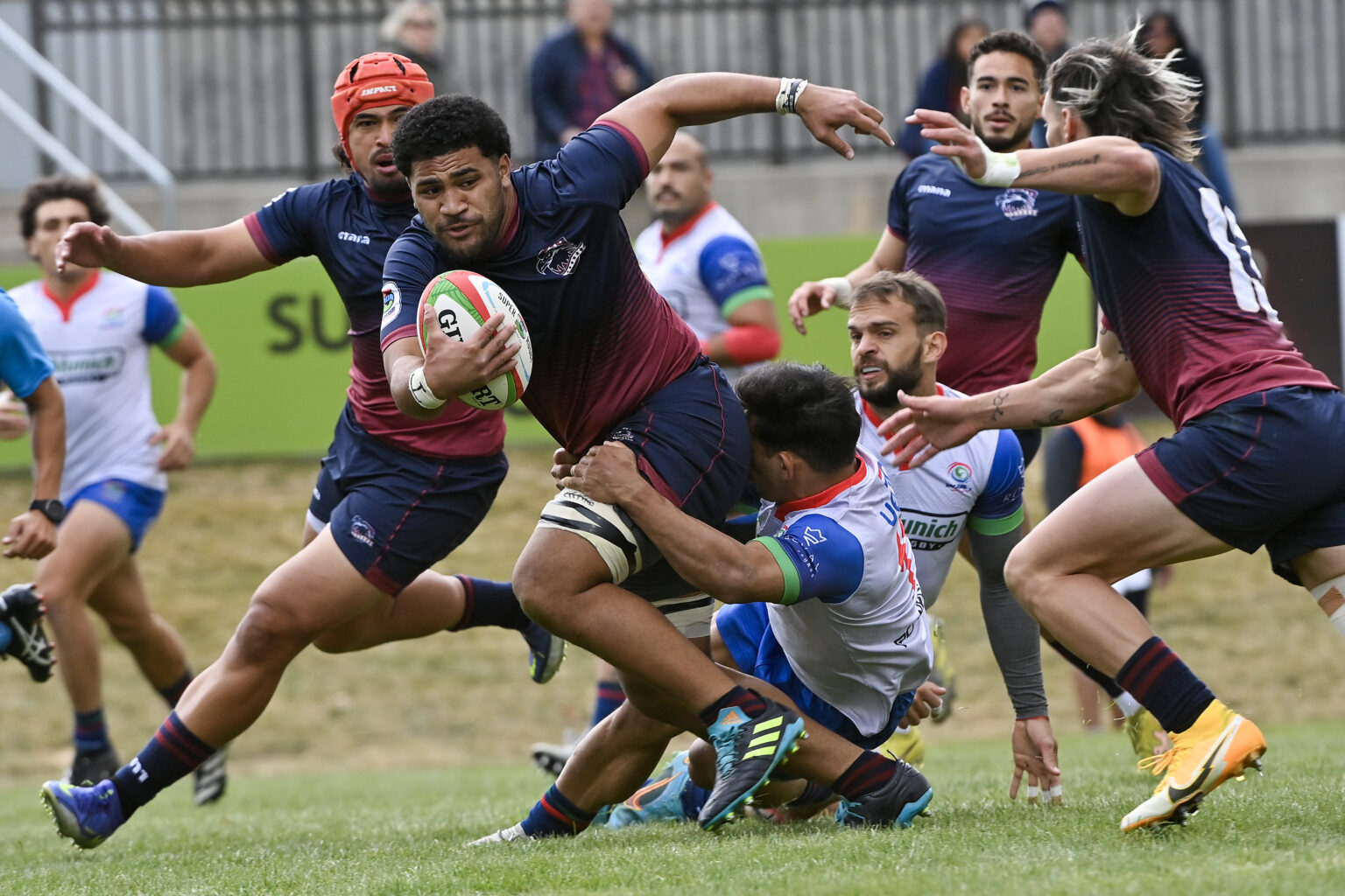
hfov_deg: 5.4
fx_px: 14196
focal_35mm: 380
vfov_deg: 3.6
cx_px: 672
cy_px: 448
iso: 1000
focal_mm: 380
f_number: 8
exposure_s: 1/1000
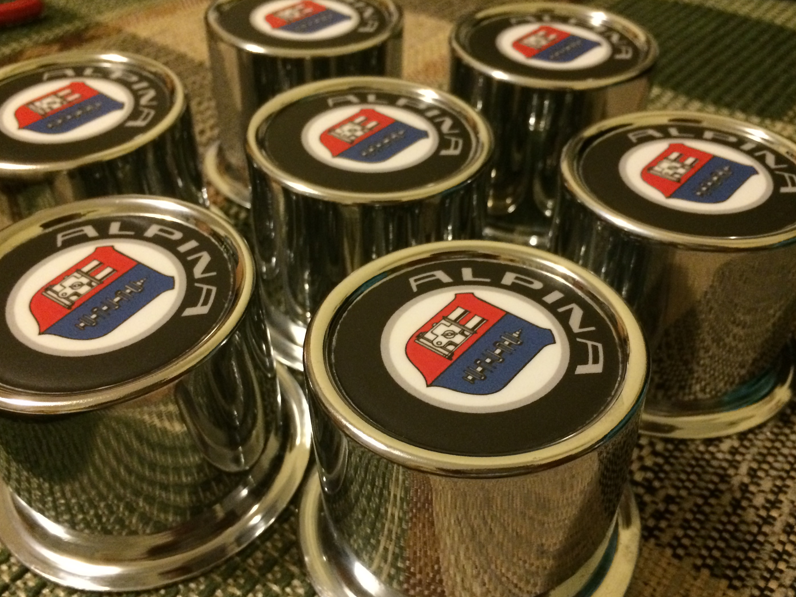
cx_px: 402
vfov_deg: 41.7
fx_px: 782
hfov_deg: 54.0
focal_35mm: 34
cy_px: 340
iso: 400
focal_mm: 4.15
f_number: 2.2
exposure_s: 1/17
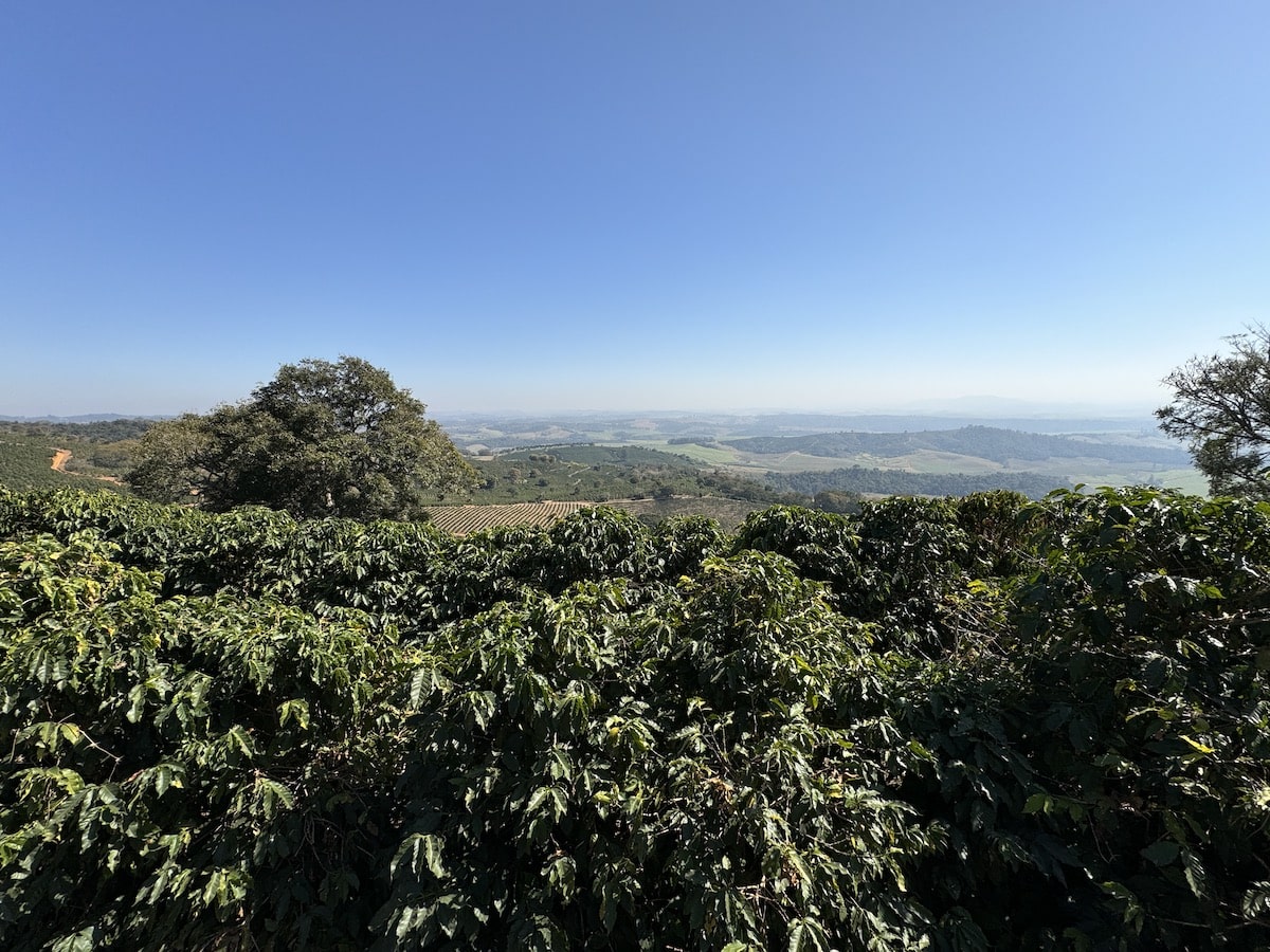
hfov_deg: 102.1
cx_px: 635
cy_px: 476
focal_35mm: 14
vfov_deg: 85.7
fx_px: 514
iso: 50
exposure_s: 1/1976
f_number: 2.2
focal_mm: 2.22
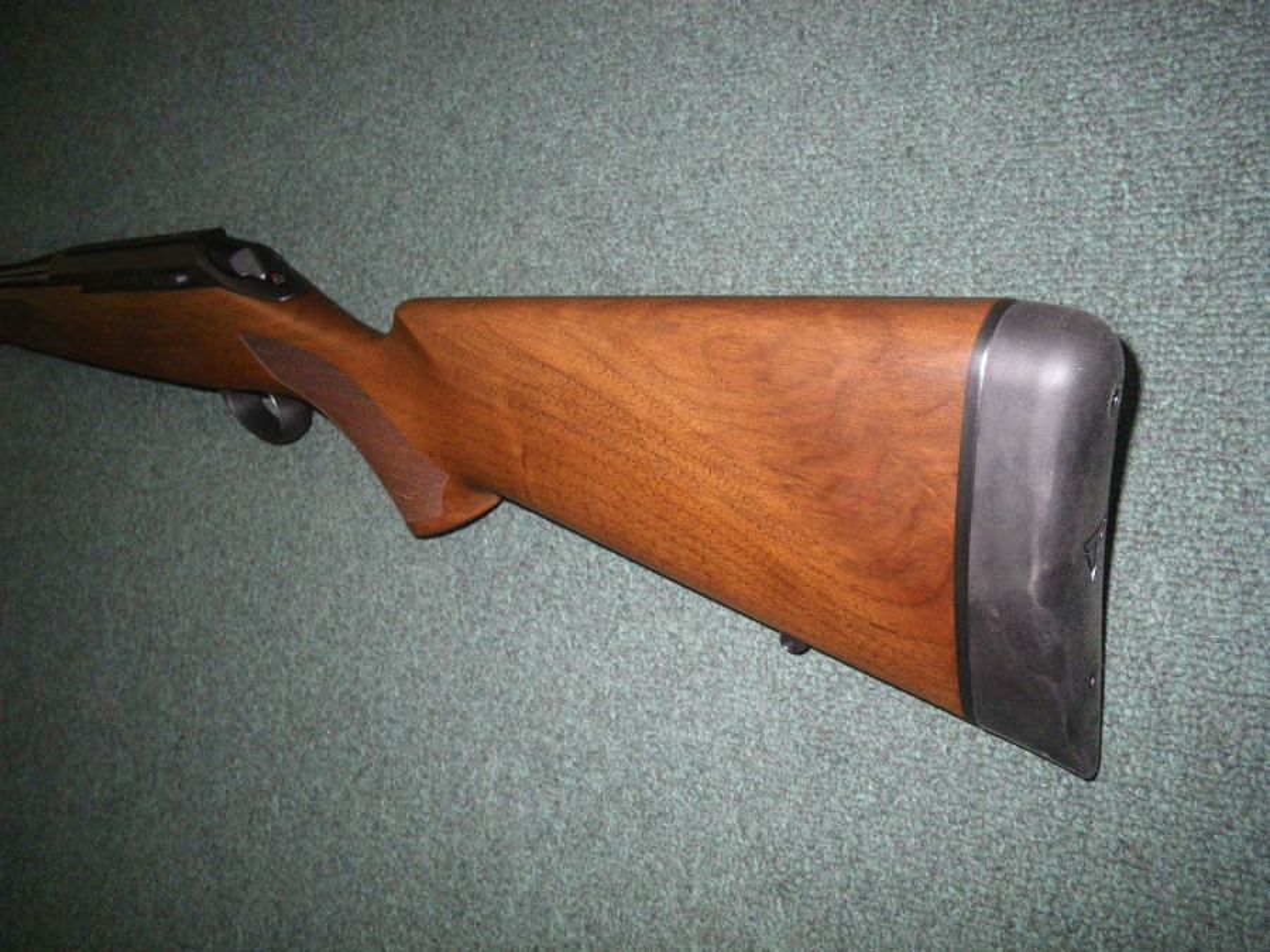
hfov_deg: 63.4
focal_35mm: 28
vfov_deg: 49.7
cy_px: 476
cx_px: 635
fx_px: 1027
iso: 400
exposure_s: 1/50
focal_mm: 5
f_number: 4.2
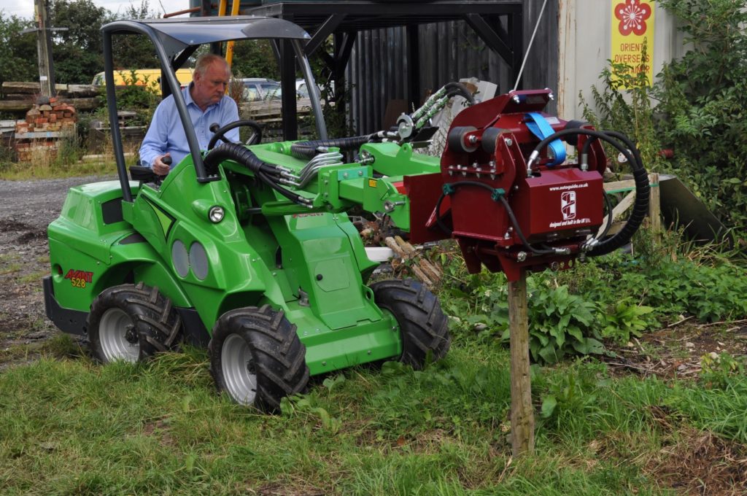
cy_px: 248
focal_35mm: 57
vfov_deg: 23.7
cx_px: 374
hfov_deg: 35.1
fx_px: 1181
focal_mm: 38
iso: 200
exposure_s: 1/200
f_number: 7.1
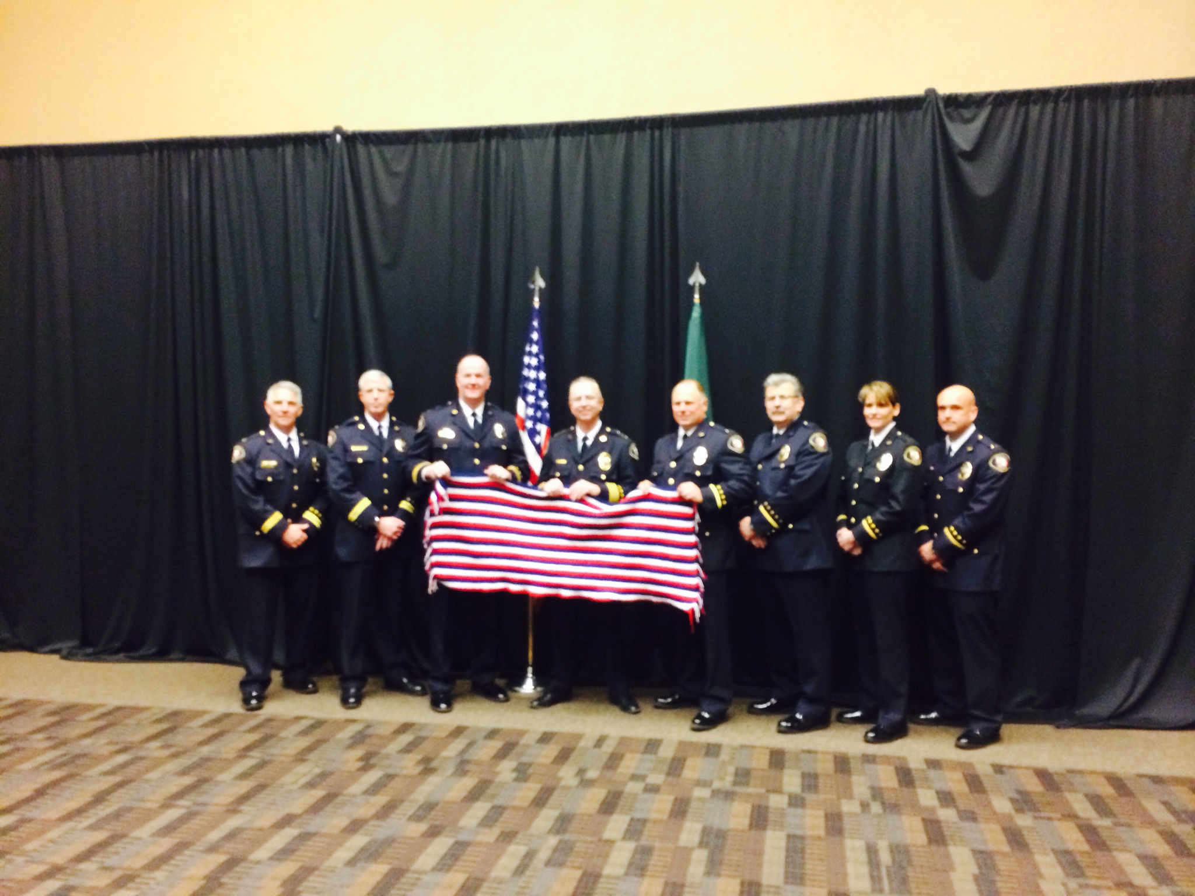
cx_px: 598
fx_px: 1036
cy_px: 448
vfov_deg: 46.8
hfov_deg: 60.0
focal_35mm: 30
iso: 320
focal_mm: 4.12
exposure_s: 1/20
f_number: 2.2
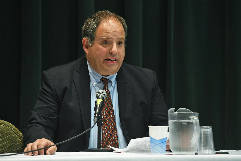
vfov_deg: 7.4
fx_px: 1238
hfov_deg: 11.1
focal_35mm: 185
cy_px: 80
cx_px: 120
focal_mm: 185
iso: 1600
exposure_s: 1/100
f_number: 4
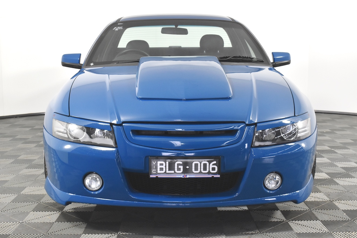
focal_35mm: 48
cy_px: 119
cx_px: 178
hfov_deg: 41.1
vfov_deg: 28.1
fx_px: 476
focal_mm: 32
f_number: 7.1
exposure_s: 1/200
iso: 1600
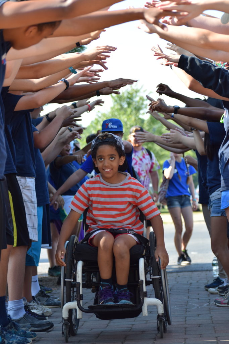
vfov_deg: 18.2
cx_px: 114
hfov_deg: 12.2
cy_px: 172
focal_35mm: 112
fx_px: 1073
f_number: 4.2
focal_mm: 75
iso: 500
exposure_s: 1/1000
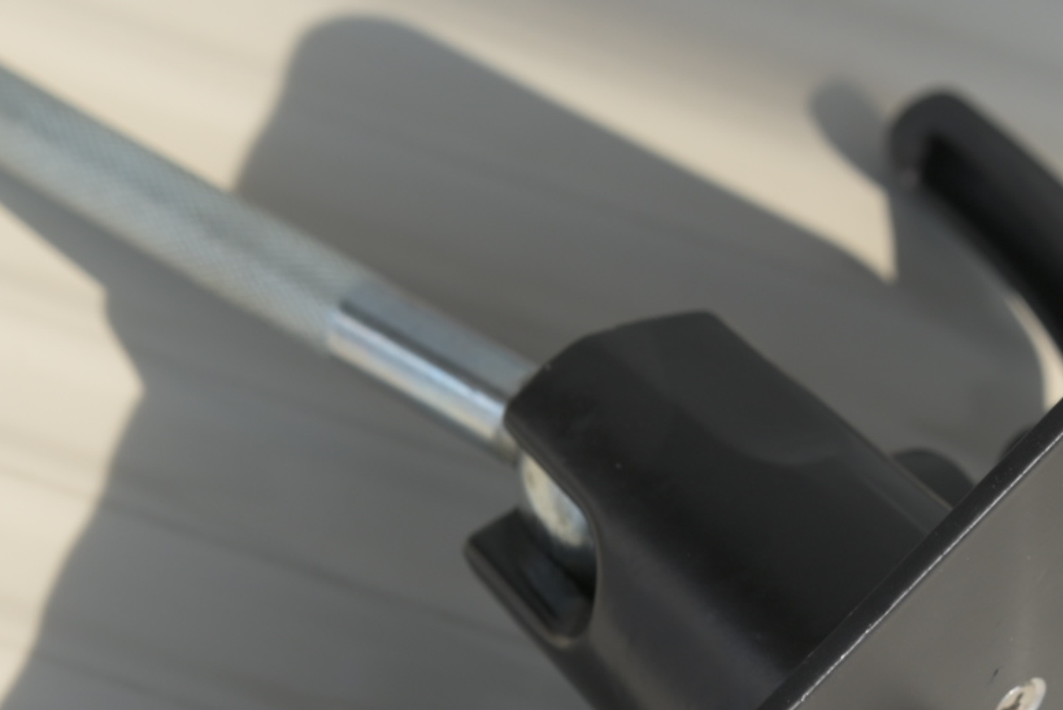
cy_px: 658
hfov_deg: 21.2
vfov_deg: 14.1
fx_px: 2836
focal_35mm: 96
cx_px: 674
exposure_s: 1/320
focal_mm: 31
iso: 200
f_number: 6.3
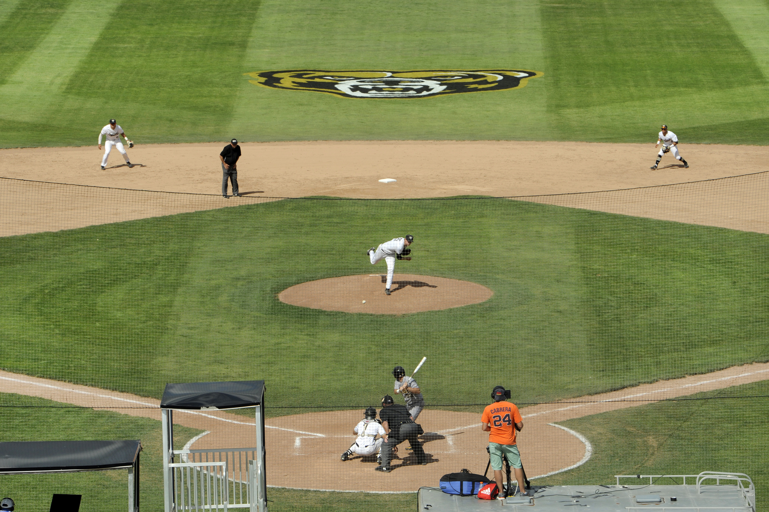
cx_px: 384
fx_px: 3842
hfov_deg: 11.4
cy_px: 256
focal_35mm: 180
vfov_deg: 7.6
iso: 320
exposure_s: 1/500
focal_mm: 180
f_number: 13
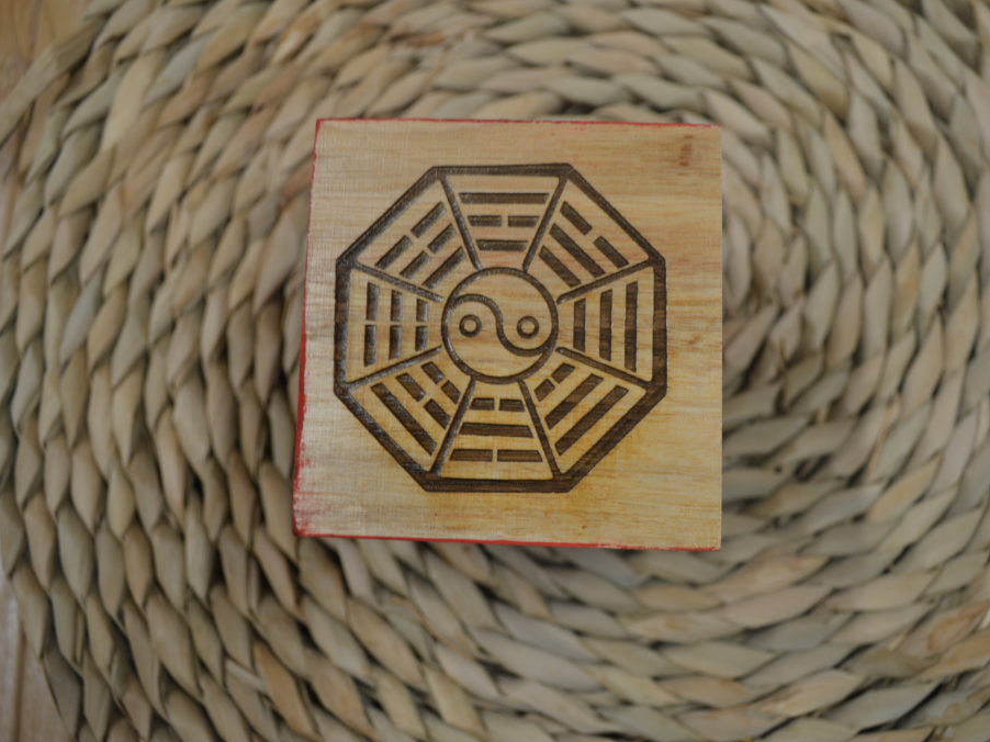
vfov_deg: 39.6
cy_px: 373
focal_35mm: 36
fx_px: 1029
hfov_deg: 51.2
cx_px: 561
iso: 640
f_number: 3.8
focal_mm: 22
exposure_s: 1/15
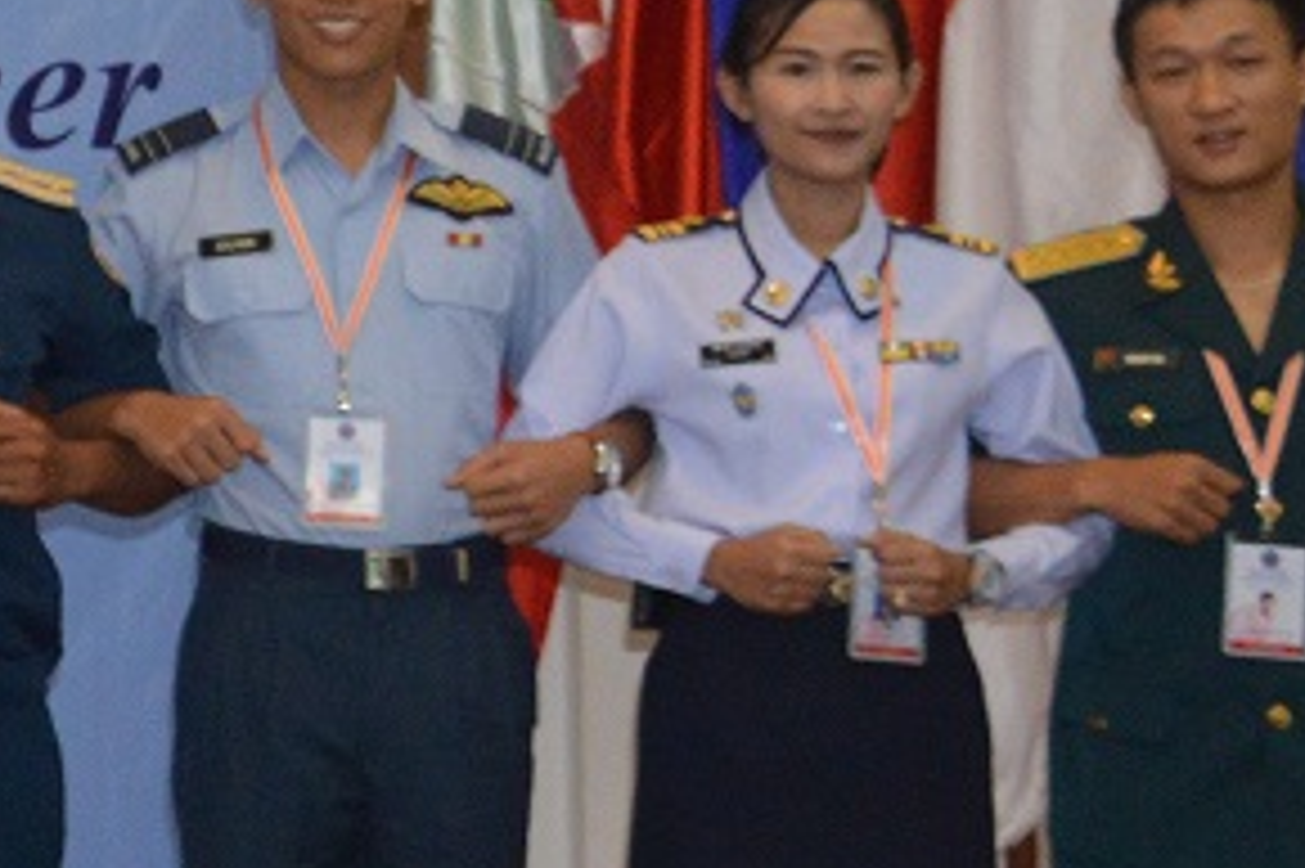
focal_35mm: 171
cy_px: -216
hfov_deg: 11.1
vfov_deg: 7.9
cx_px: -1161
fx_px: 6195
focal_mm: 22
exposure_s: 1/60
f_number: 3.8
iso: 800
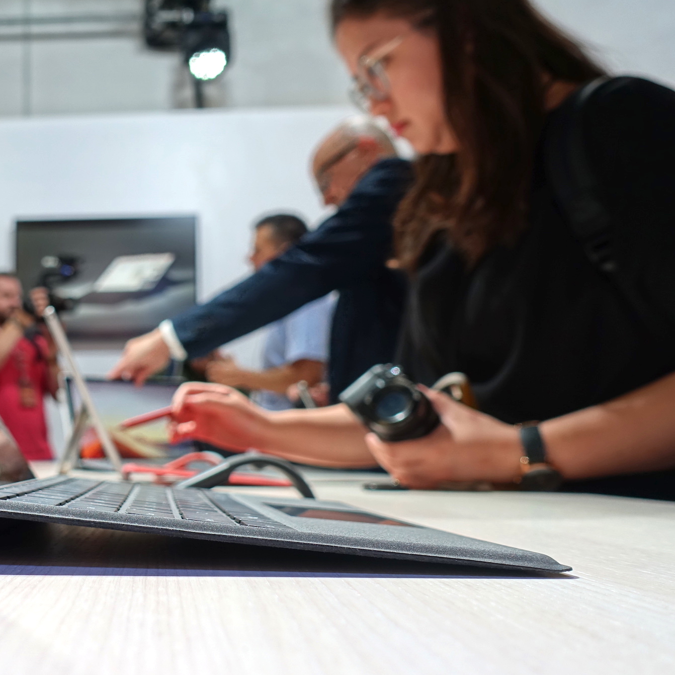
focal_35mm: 38
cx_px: 77
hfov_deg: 40.8
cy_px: 372
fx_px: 838
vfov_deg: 43.8
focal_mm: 8.8
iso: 125
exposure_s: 1/50
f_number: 2.8
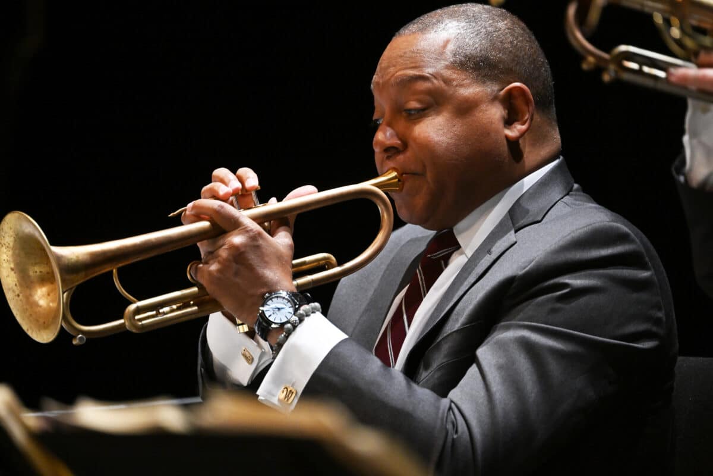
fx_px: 7922
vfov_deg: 3.4
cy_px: 238
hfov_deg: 5.2
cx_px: 356
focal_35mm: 400
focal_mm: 400
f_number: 5.6
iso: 3200
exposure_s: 1/125
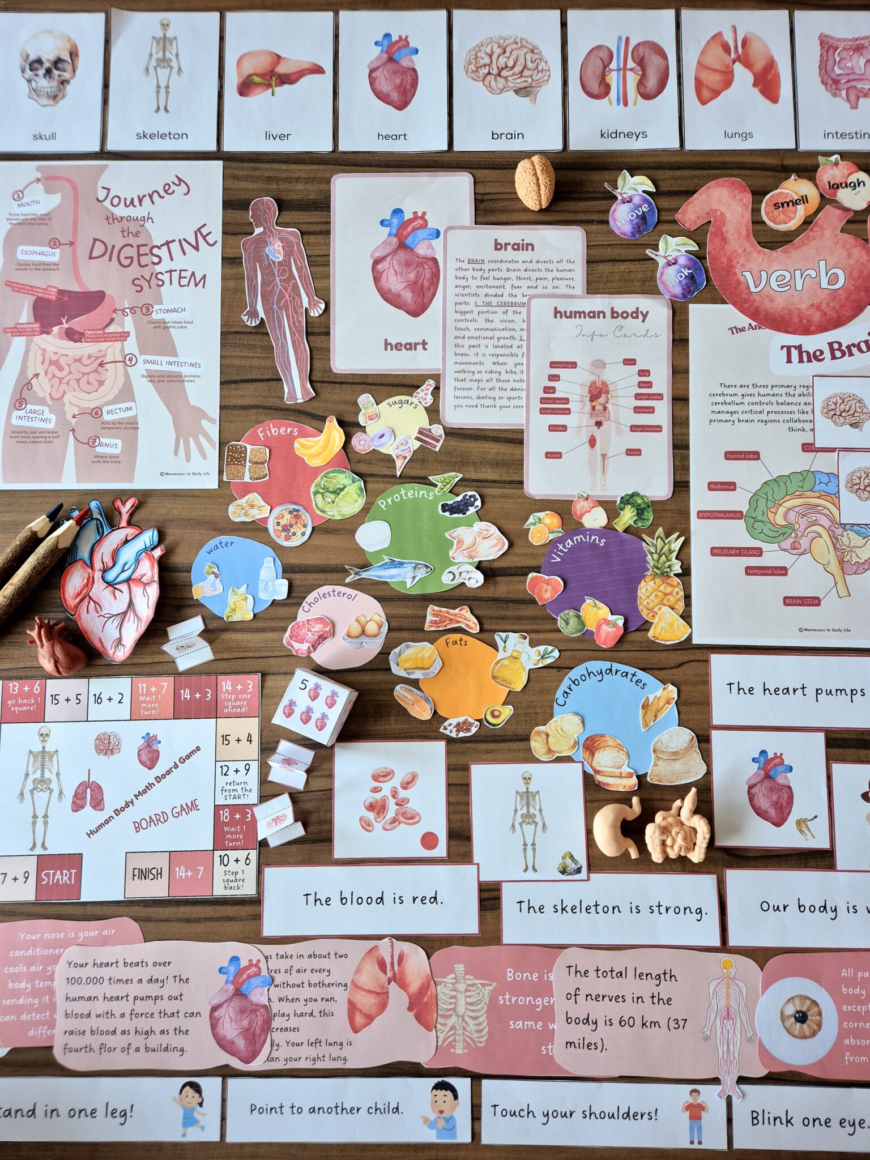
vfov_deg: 73.9
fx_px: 771
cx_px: 435
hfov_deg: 58.9
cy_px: 580
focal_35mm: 23
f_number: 1.8
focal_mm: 5.4
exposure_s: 1/100
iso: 200
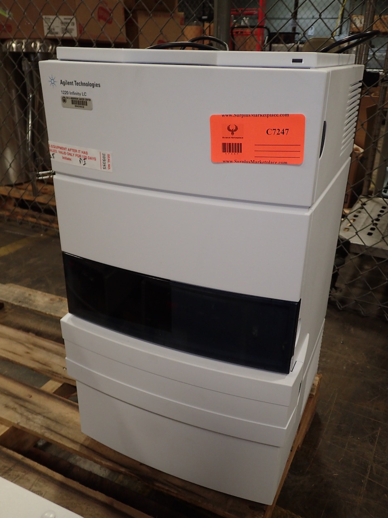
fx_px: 448
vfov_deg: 60.0
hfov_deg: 46.8
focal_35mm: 30
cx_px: 194
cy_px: 259
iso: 250
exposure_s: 1/30
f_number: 2.3
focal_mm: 5.5
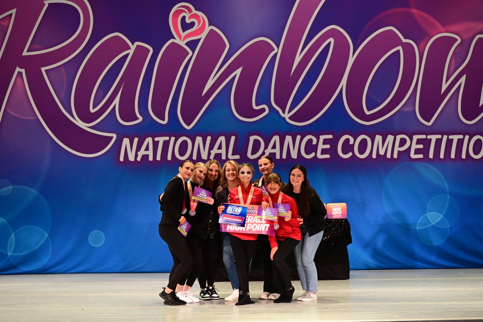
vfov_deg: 13.3
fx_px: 1382
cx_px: 242
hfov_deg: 19.8
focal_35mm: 103
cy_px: 161
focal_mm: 103
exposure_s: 1/400
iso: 2000
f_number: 3.5
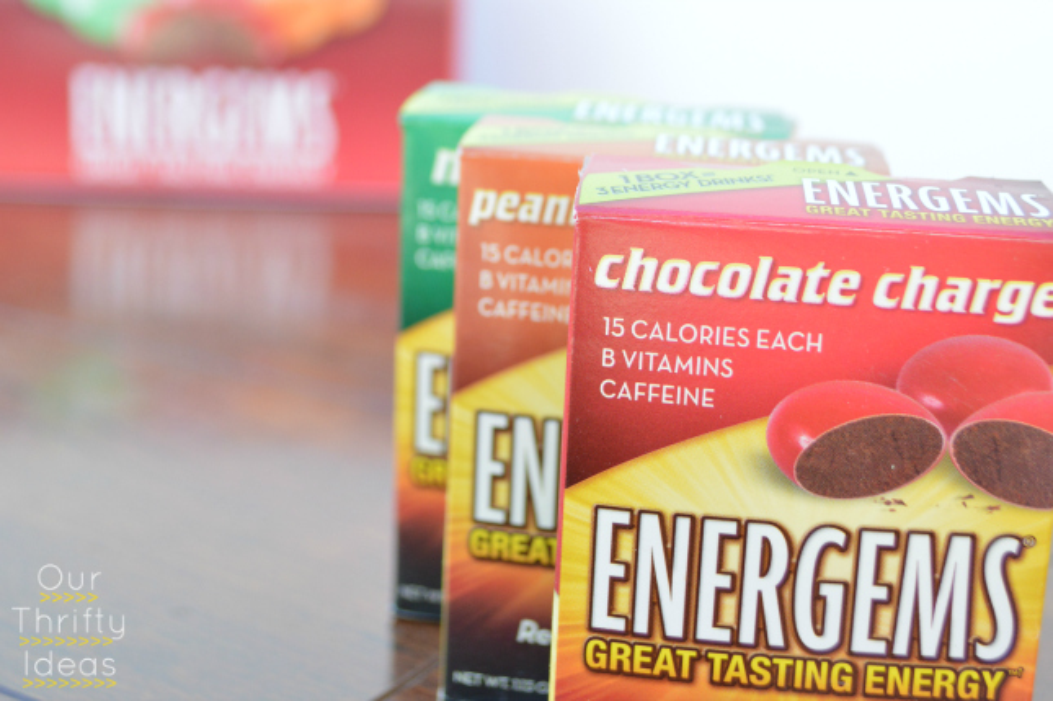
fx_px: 1140
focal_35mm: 39
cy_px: 350
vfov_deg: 34.2
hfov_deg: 49.6
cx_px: 526
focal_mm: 26
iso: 400
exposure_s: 1/200
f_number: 4.2
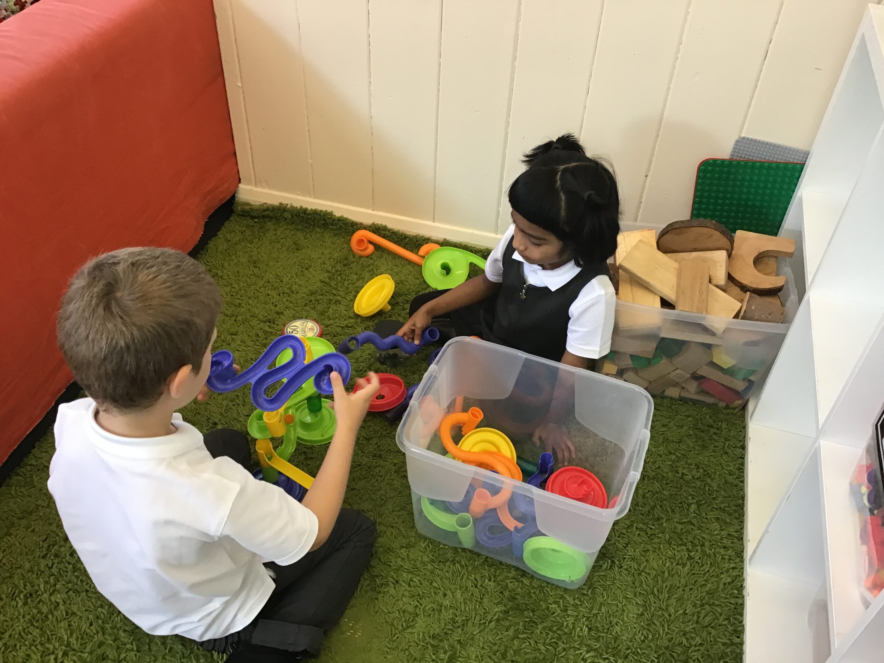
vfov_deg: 45.4
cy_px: 332
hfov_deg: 58.4
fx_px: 792
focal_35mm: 31
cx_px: 442
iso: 100
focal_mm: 3.3
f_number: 2.4
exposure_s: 1/33
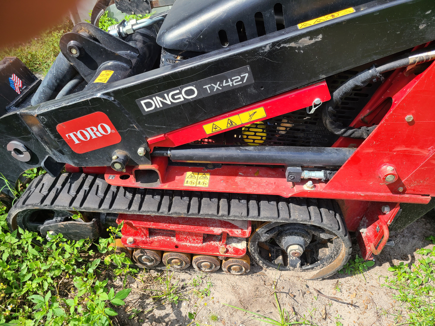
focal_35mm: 26
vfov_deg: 53.1
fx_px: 327
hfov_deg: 67.3
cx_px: 218
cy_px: 163
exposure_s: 1/986
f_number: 1.8
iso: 40
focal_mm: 5.4
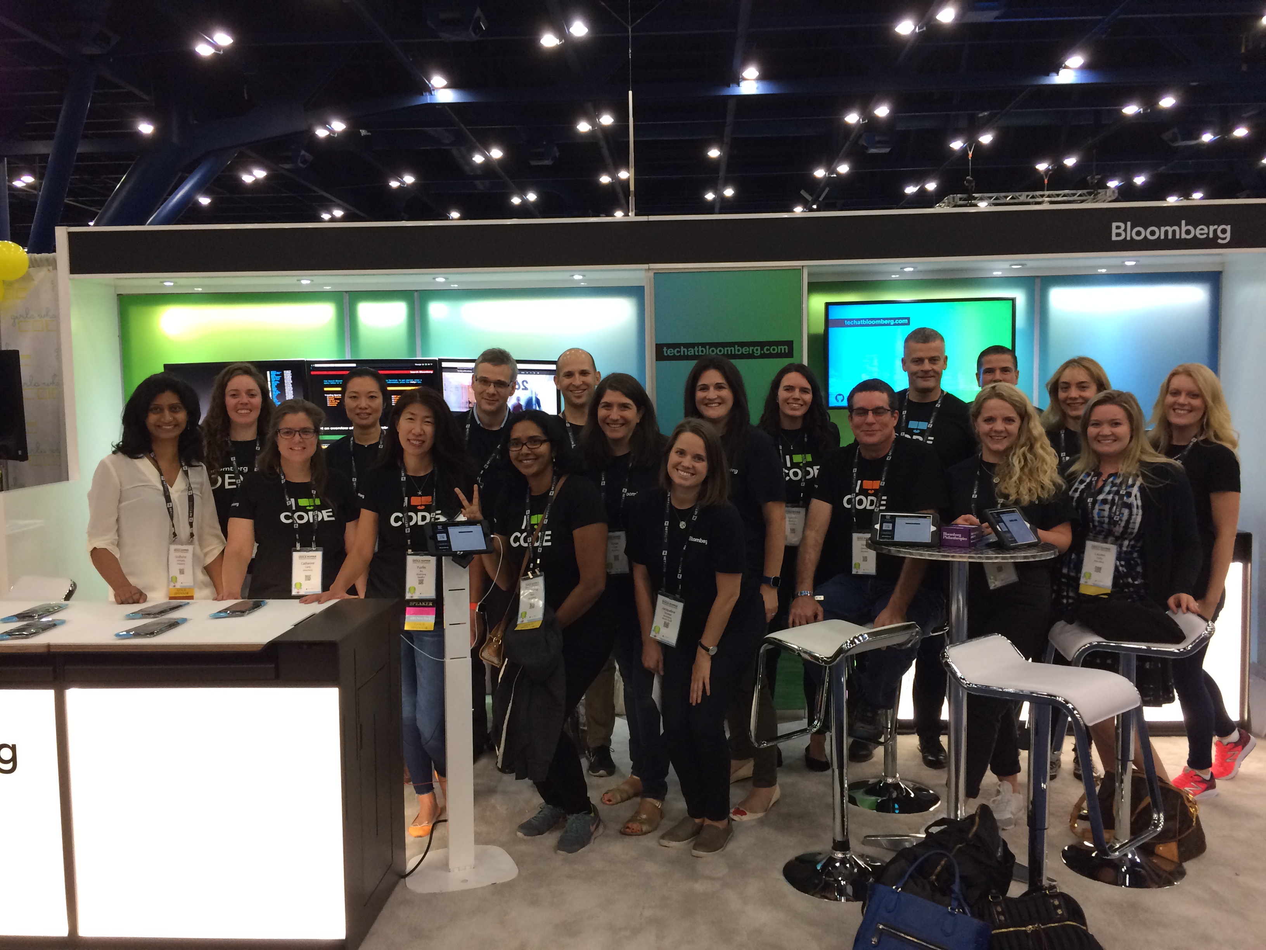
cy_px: 475
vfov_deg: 48.2
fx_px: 1061
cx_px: 633
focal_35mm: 29
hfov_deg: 61.7
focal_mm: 4.15
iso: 125
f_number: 2.2
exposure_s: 1/30
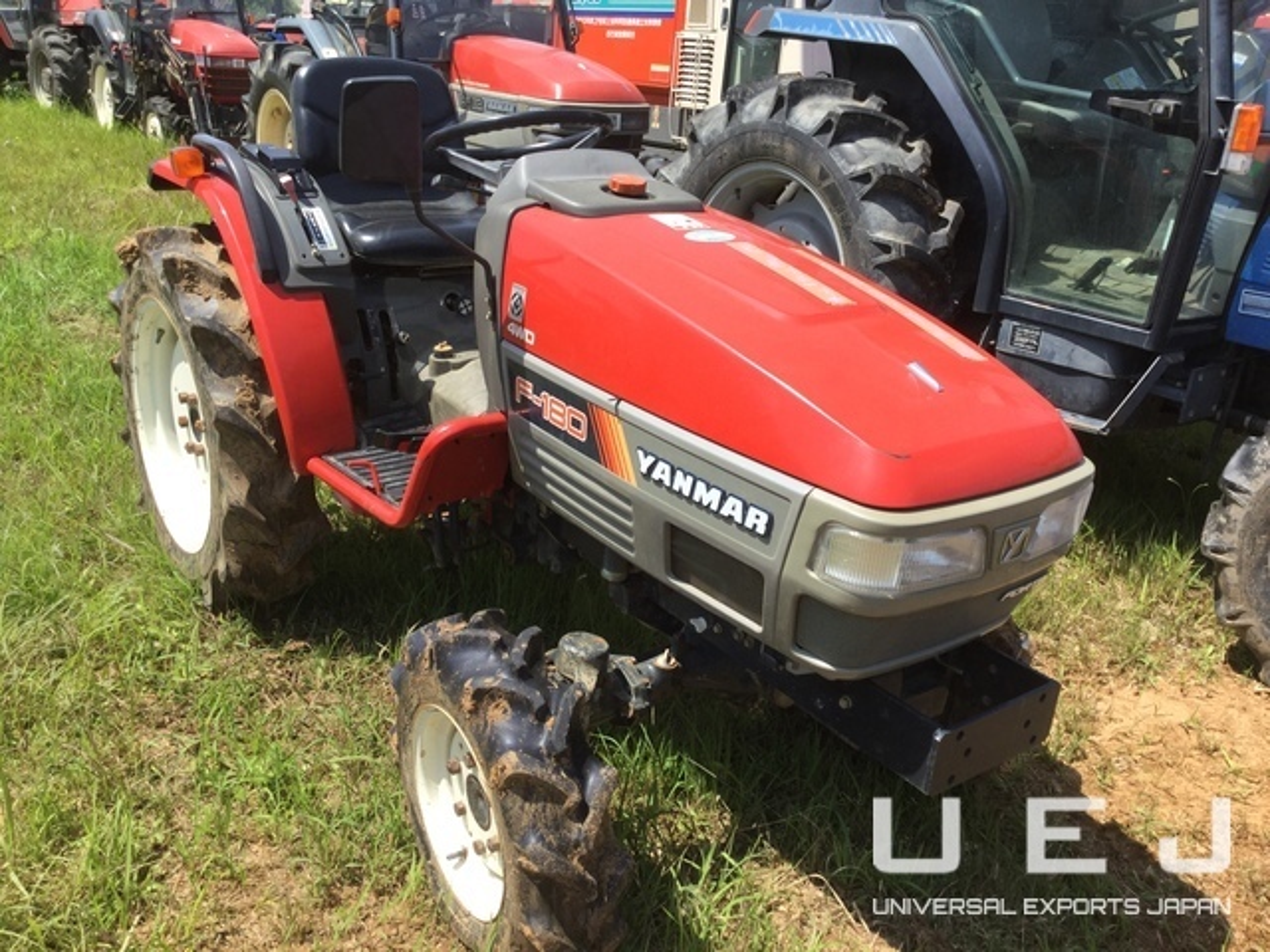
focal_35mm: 31
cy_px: 476
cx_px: 635
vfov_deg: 45.4
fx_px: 1137
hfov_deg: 58.4
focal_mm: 3.3
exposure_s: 1/721
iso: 25
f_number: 2.4
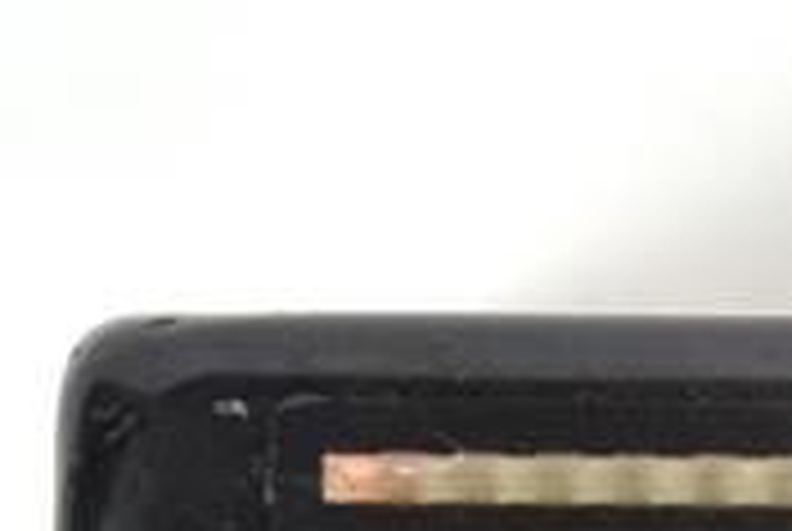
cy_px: 828
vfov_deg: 4.9
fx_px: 6186
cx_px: 1130
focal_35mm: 281
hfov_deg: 7.2
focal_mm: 55
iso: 200
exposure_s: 1/200
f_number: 11
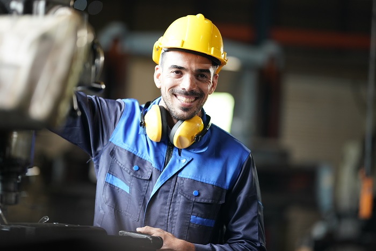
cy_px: 126
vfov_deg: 16.1
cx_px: 188
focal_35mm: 85
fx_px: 887
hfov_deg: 23.9
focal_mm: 85
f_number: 1.4
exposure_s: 1/1000
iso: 1000
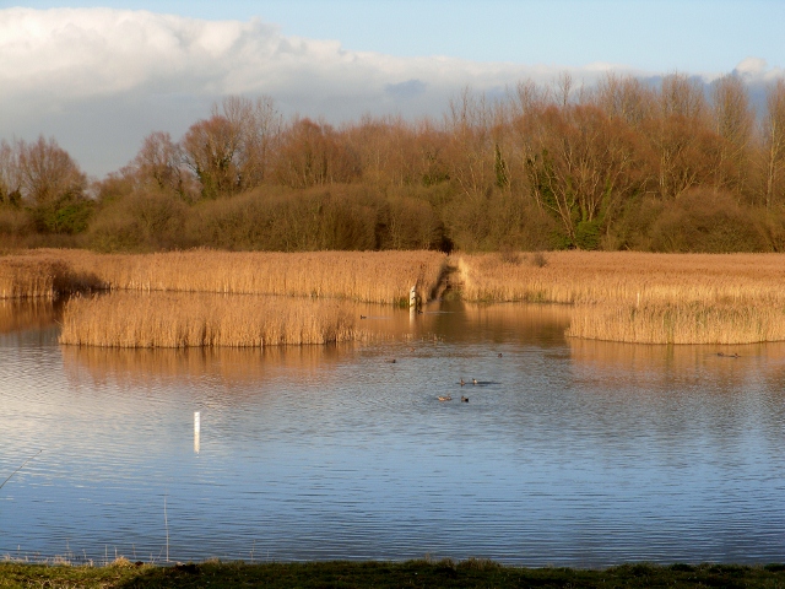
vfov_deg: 17.8
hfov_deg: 23.6
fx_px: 1882
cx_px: 392
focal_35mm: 83
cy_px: 294
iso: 80
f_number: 4.5
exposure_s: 1/224
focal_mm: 14.79
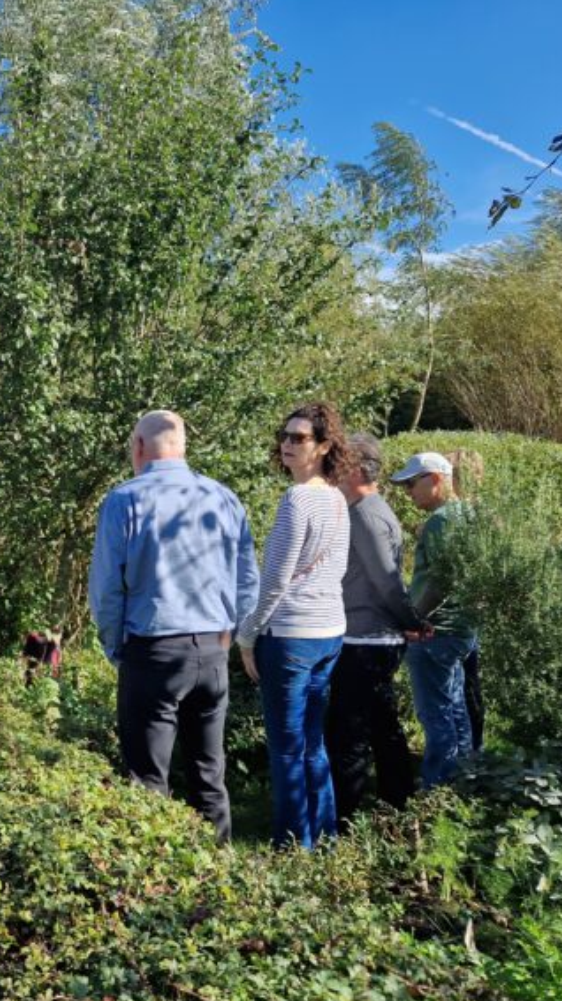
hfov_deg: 32.0
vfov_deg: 58.0
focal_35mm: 34
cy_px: 508
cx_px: 4
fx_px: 902
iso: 50
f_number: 1.8
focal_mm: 5.4
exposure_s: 1/832
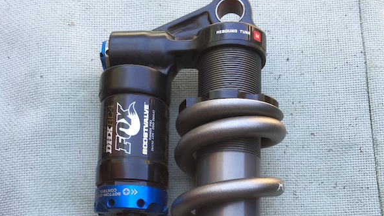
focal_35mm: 43
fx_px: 438
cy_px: 223
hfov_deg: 47.3
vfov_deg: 26.1
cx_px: 194
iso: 50
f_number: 2.2
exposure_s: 1/120
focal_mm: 4.15
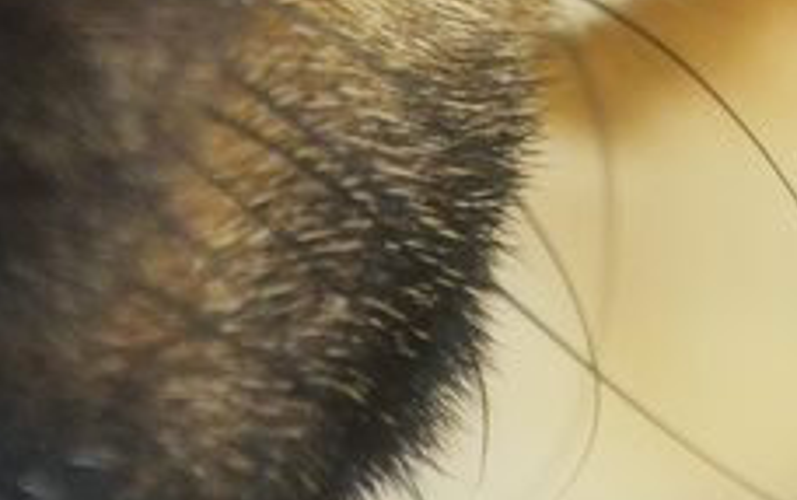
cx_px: 435
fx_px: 24909
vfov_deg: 1.1
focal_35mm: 1146
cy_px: -1014
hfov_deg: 1.8
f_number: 5.6
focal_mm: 105
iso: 640
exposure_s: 1/1000
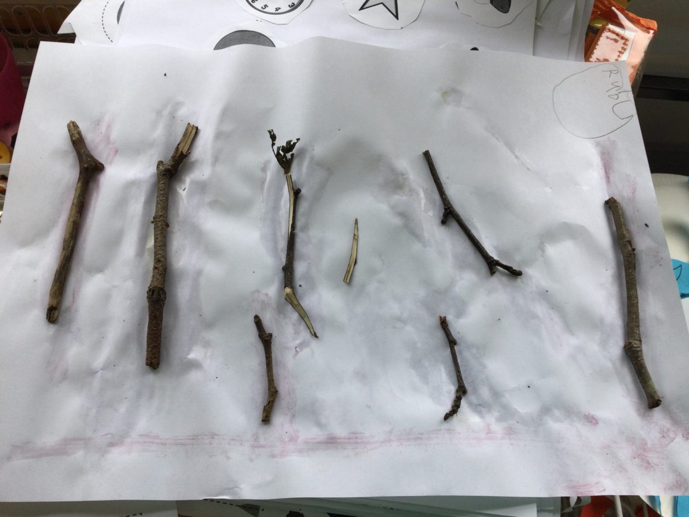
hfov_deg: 58.4
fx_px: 617
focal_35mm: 31
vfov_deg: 45.4
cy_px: 258
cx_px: 344
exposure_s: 1/100
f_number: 2.4
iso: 32
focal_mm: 3.3
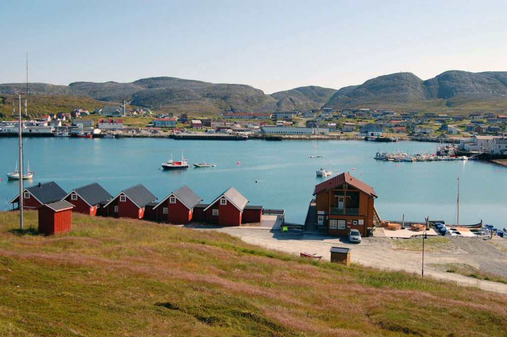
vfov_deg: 34.2
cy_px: 168
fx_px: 549
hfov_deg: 49.6
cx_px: 254
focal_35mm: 39
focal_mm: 26
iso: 200
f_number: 9
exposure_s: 1/320
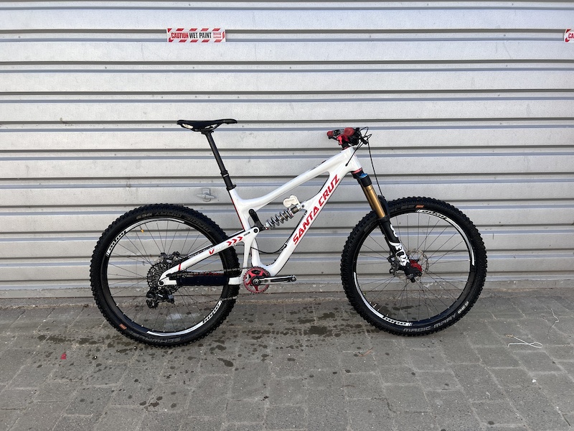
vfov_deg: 53.1
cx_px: 287
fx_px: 431
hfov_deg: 67.3
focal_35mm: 26
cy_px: 216
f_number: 1.5
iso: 50
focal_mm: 5.7
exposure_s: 1/1597
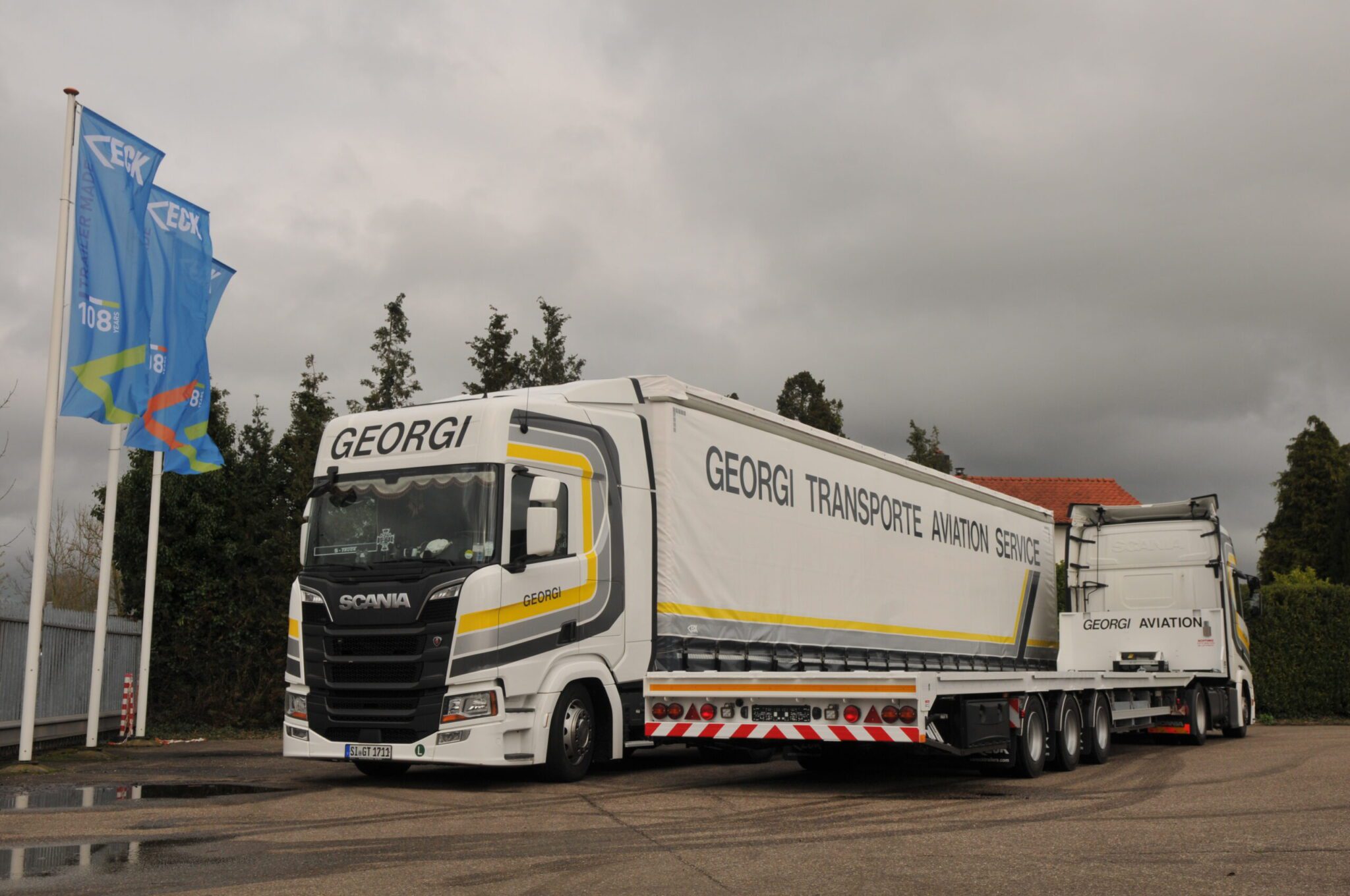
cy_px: 448
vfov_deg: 34.1
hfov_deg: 49.6
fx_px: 1461
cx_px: 675
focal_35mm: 39
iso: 200
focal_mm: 26
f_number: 9
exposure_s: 1/320
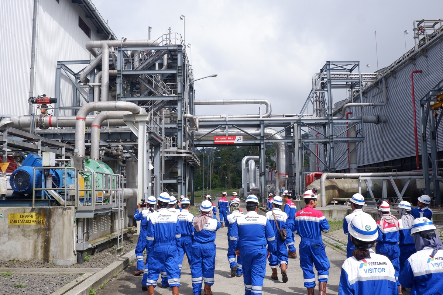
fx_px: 394
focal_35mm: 32
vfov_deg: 41.1
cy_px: 148
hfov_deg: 58.7
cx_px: 222
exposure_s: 1/420
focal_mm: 21.5
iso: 200
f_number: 9
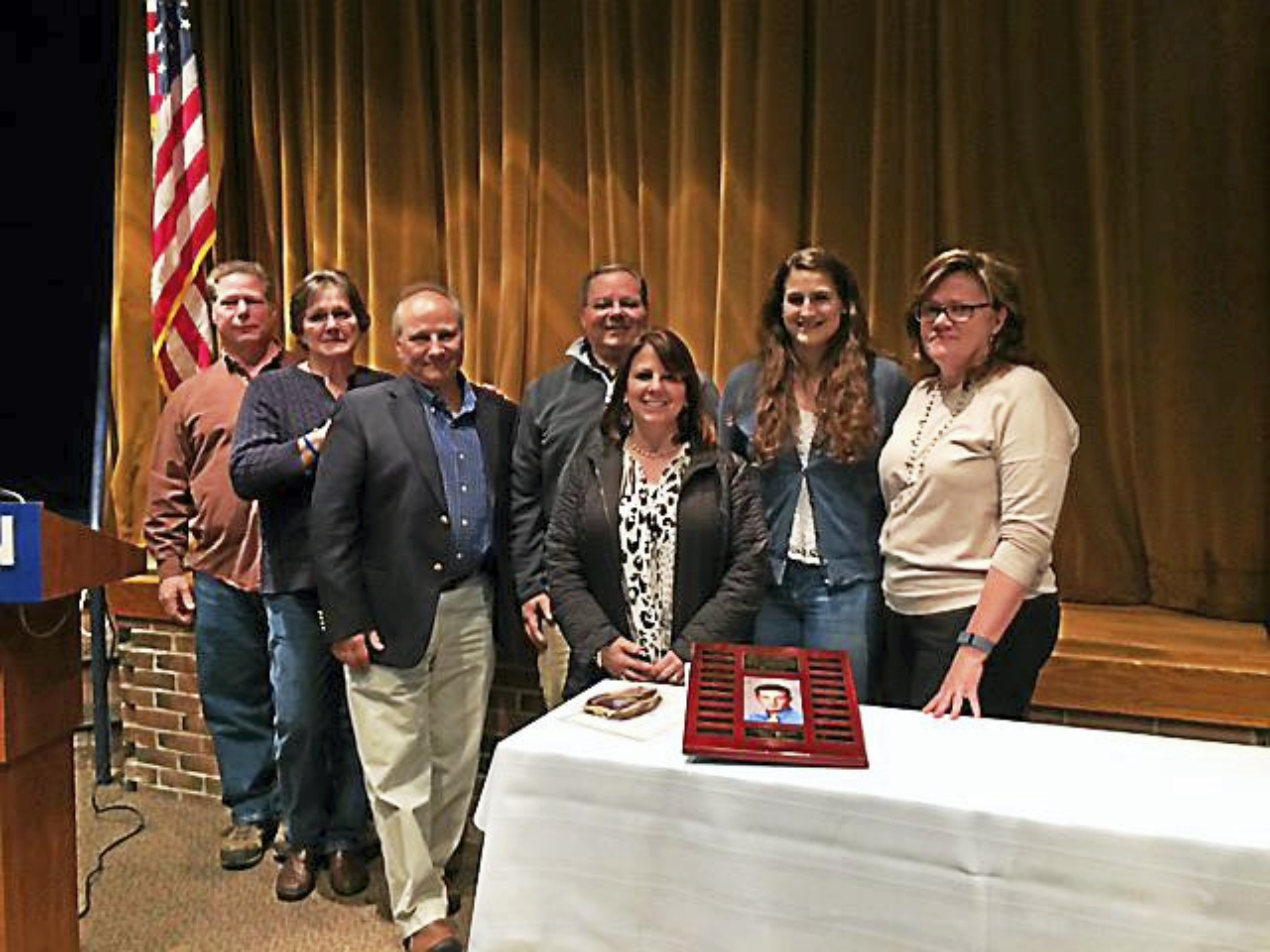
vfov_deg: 48.2
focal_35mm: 29
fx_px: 1064
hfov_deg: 61.7
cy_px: 476
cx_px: 635
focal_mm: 4.15
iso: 200
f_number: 2.2
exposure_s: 1/30
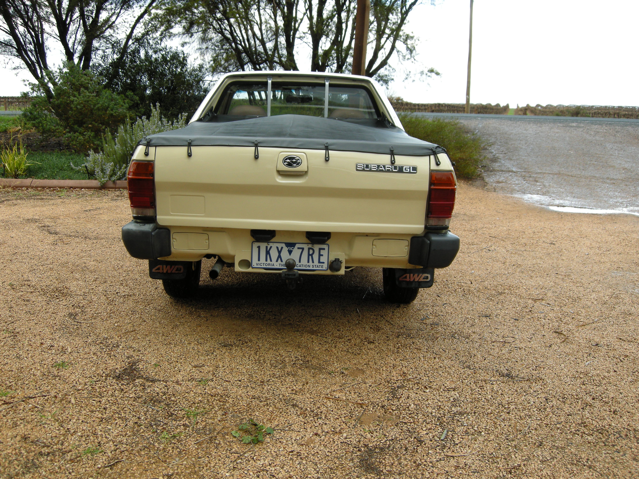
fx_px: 646
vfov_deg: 40.7
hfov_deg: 52.6
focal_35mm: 35
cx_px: 320
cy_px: 240
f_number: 3.8
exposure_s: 1/85.2
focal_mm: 7.5
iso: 64
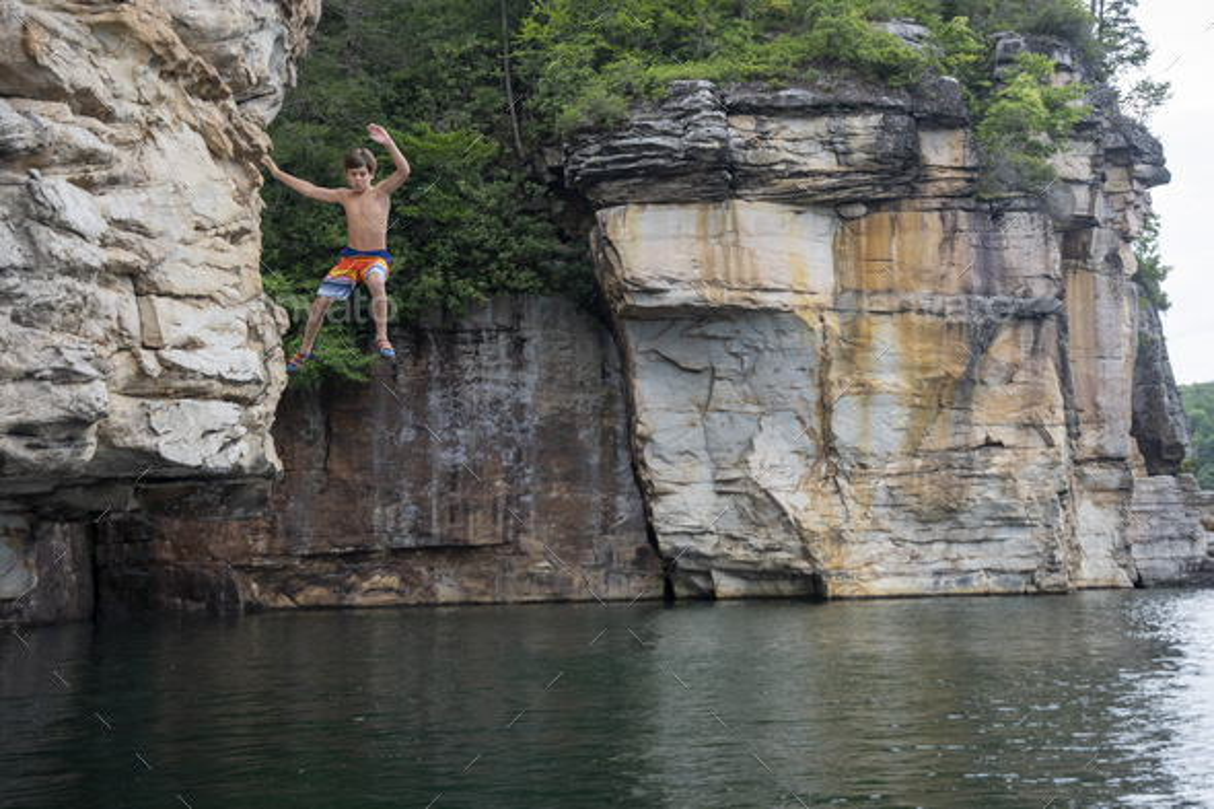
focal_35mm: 48
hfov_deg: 41.1
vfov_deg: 28.1
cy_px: 404
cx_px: 607
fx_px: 1618
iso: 720
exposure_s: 1/1000
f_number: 4
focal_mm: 32
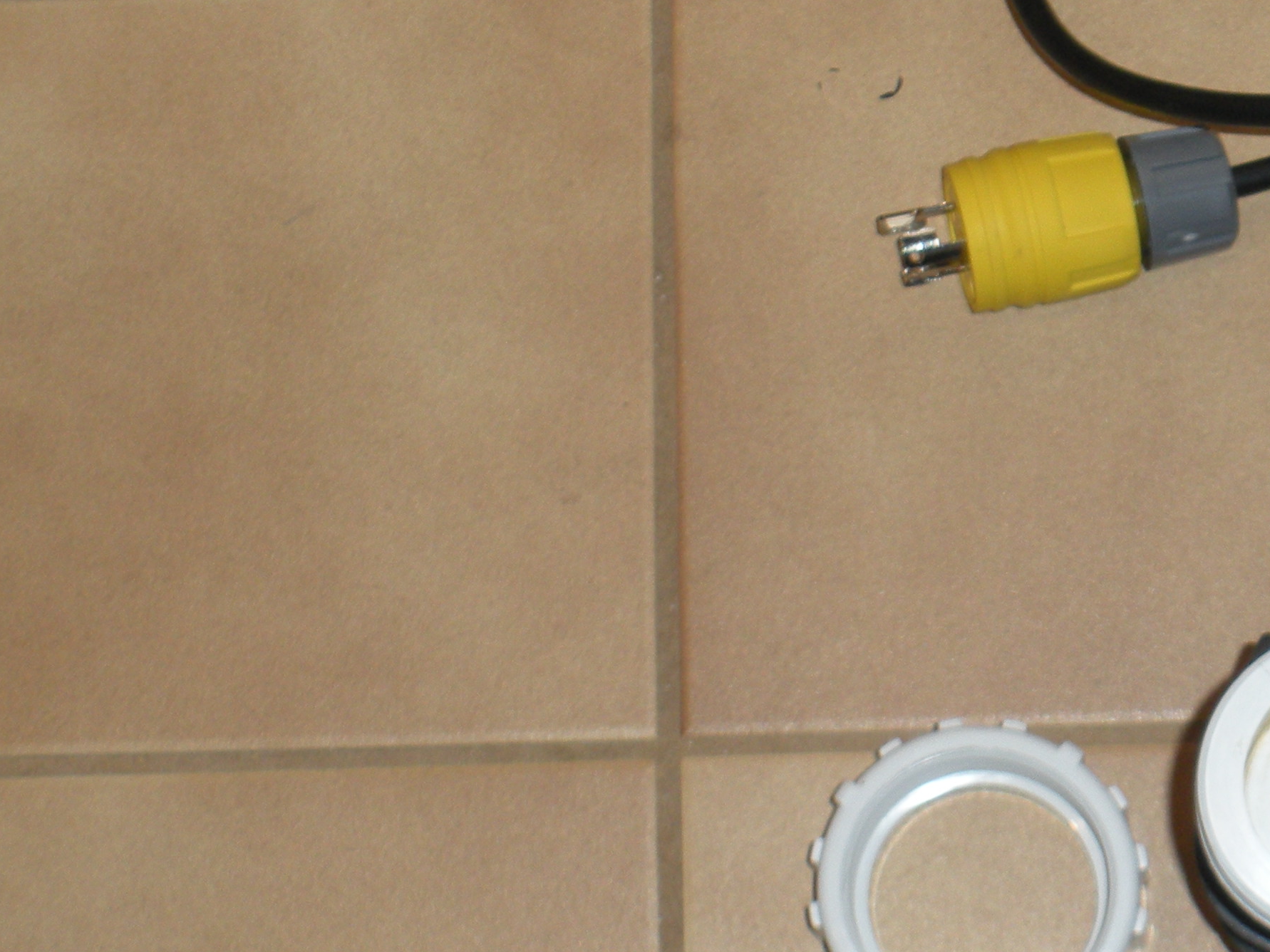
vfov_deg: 11.3
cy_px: 634
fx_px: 4807
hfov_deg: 14.8
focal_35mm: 131
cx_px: 1286
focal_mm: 11.2
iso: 119
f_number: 4.6
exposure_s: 1/125
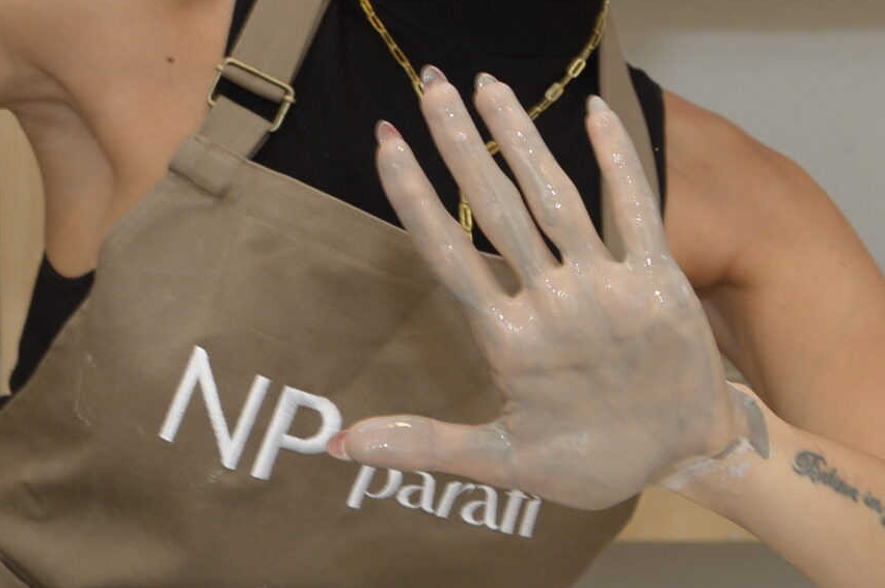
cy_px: 21
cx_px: 428
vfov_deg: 11.9
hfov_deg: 18.0
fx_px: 2800
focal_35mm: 114
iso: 800
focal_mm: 38
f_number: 5.6
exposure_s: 1/60
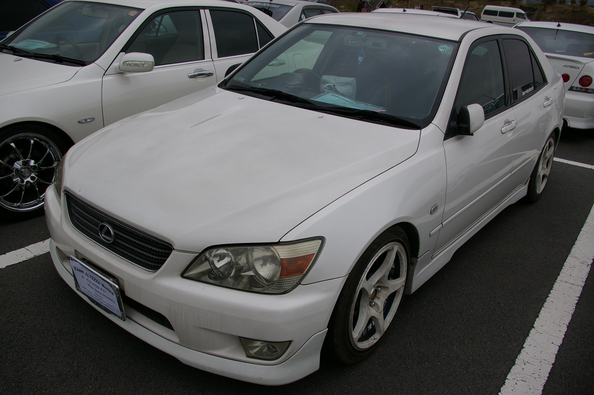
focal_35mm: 32
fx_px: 519
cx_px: 297
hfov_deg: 59.5
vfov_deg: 41.6
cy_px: 198
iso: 200
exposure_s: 1/250
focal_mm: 21
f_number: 8
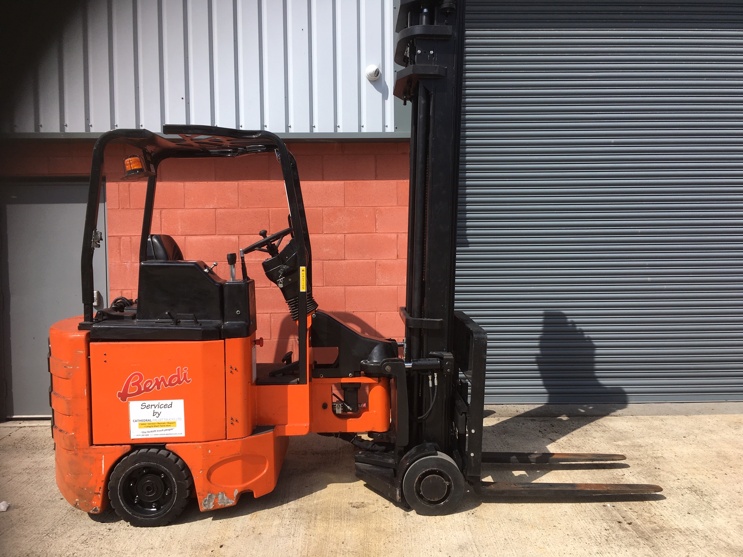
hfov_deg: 61.7
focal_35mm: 29
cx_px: 372
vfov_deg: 48.2
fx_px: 622
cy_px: 278
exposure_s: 1/1538
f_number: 2.2
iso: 25
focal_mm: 4.15
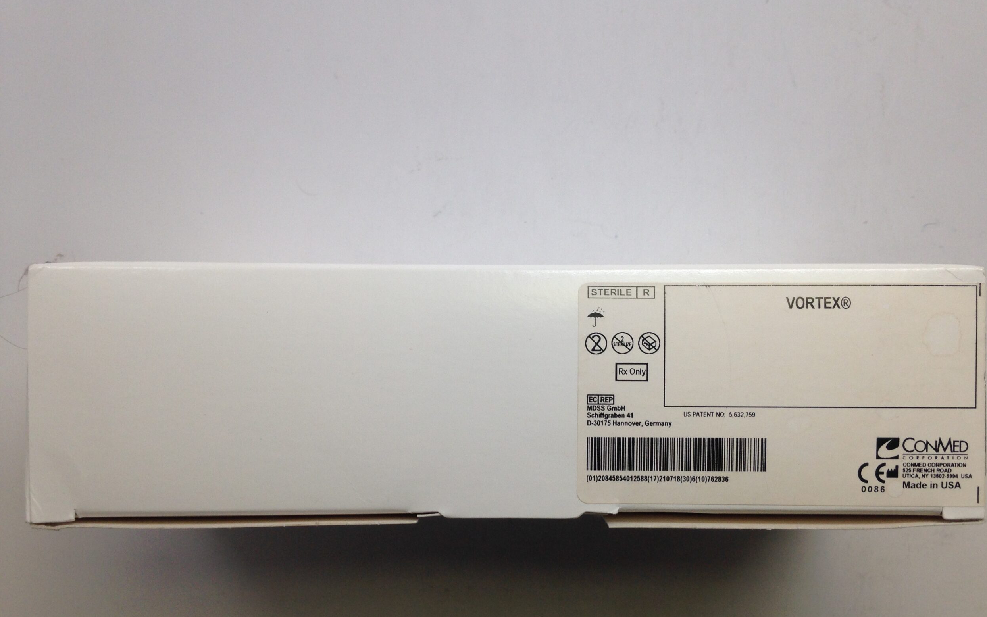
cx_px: 508
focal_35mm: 36
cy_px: 373
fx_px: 968
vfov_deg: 35.2
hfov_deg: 54.0
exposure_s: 1/60
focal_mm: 4.12
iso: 50
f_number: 2.4
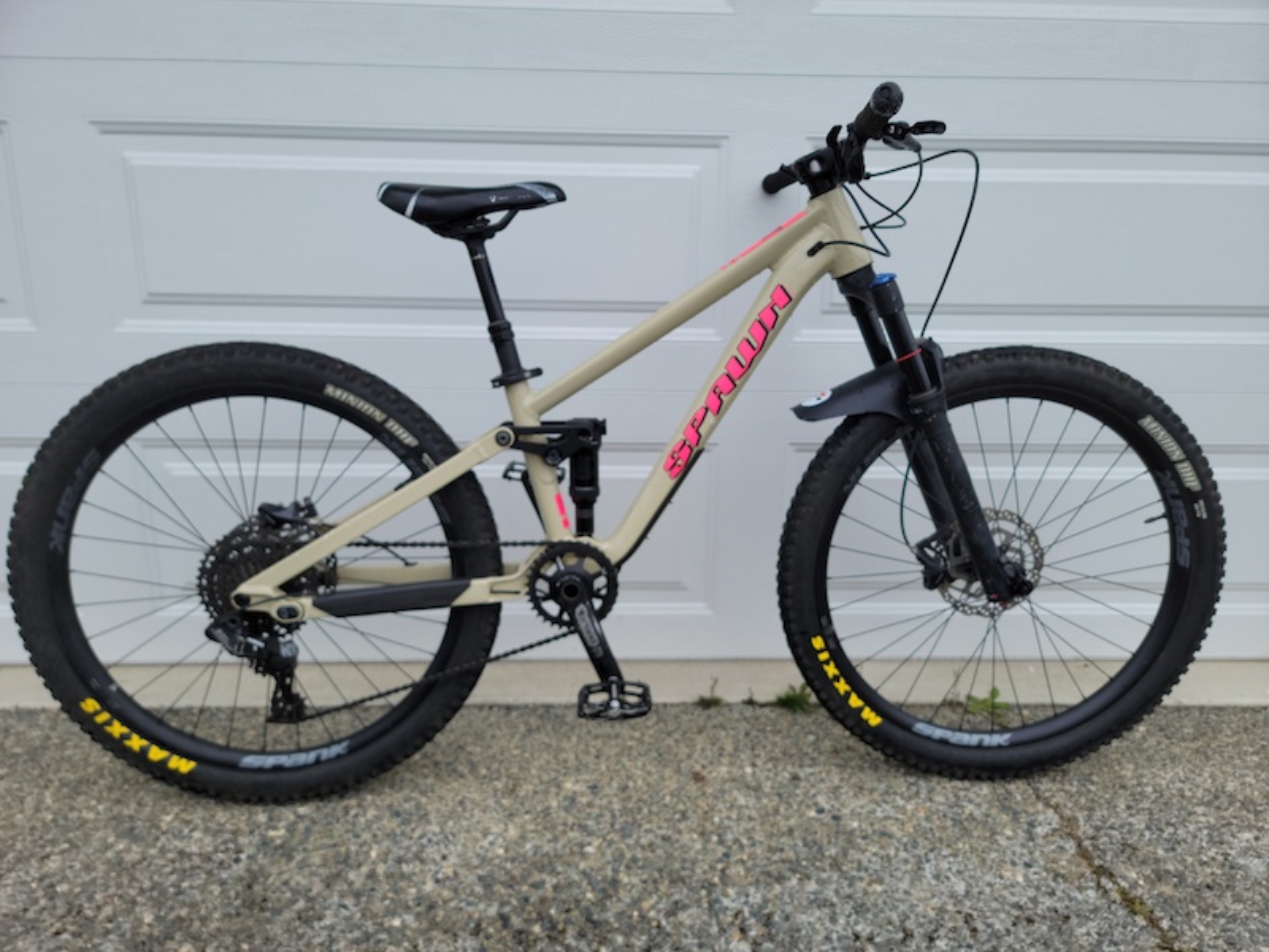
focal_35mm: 24
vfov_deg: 56.8
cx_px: 634
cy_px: 476
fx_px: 880
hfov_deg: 71.6
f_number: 1.8
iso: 16
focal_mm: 6.7
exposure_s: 1/273
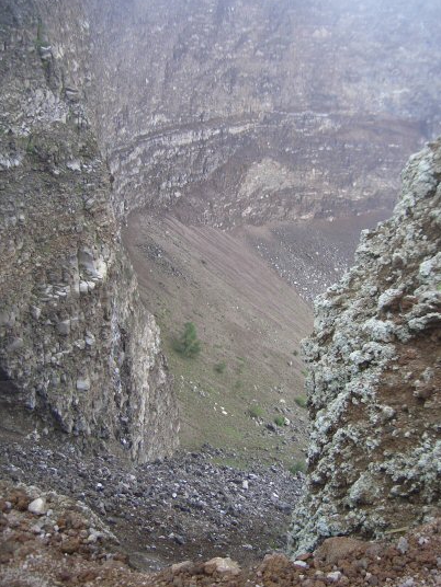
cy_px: 290
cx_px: 224
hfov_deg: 36.0
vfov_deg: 46.8
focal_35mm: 40
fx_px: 679
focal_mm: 8
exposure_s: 1/160
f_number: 2.8
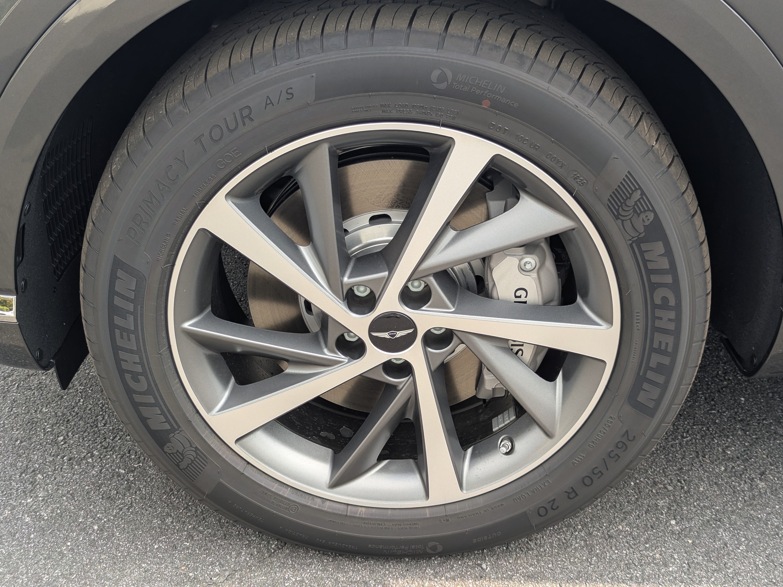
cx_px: 392
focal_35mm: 48
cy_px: 294
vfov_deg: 30.3
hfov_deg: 39.7
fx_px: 1086
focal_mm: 6.81
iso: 48
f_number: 1.85
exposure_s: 1/363
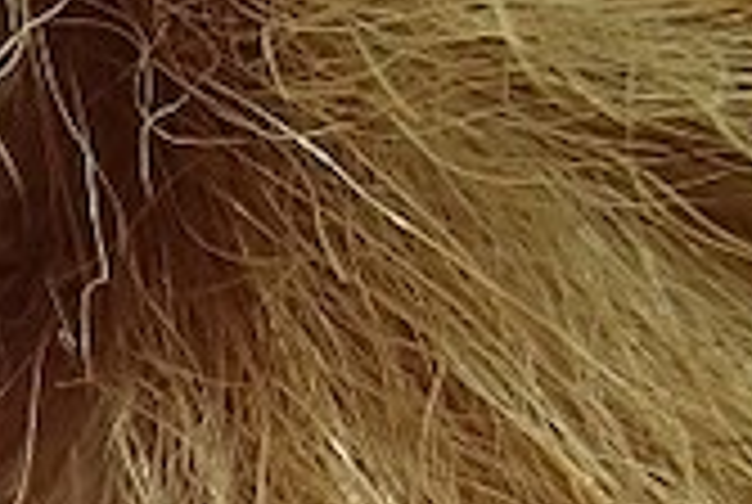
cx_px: -766
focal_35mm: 184
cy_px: 729
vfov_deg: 7.4
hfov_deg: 10.3
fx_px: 3850
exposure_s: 1/160
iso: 125
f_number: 4.7
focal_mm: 6.64
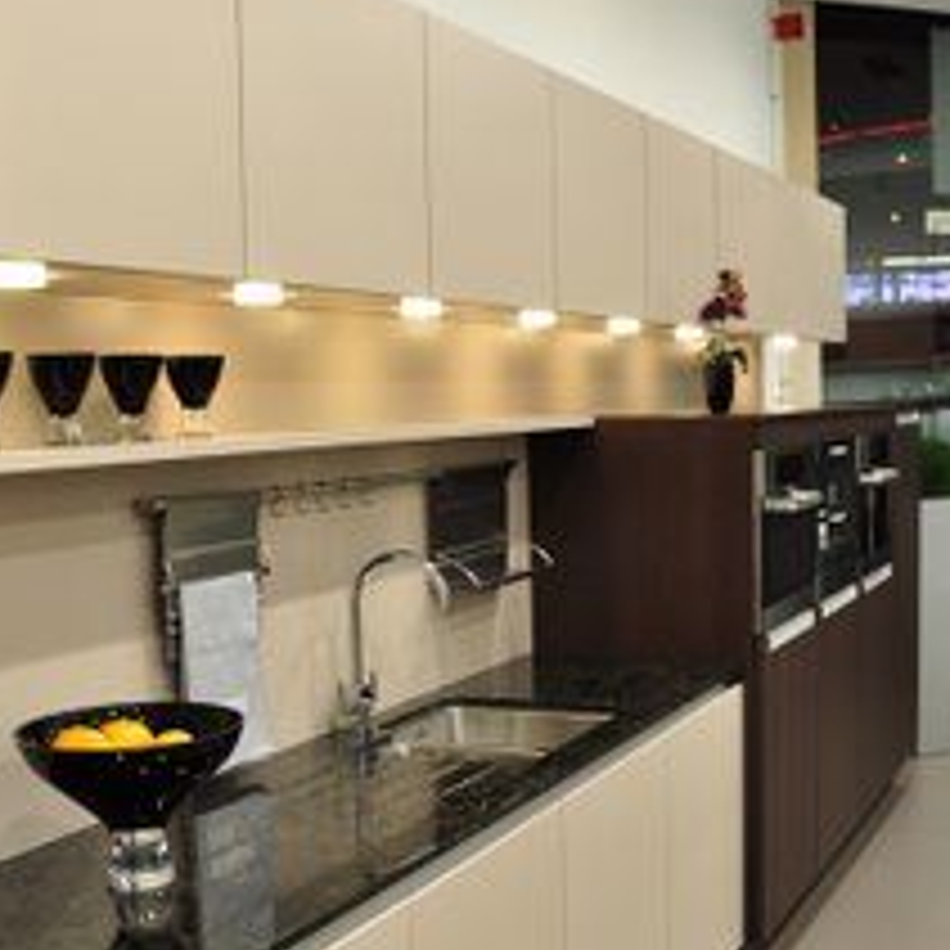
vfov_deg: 33.9
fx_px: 1552
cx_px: 486
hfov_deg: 34.0
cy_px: 567
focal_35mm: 50
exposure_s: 1/25
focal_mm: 18
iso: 400
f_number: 7.1
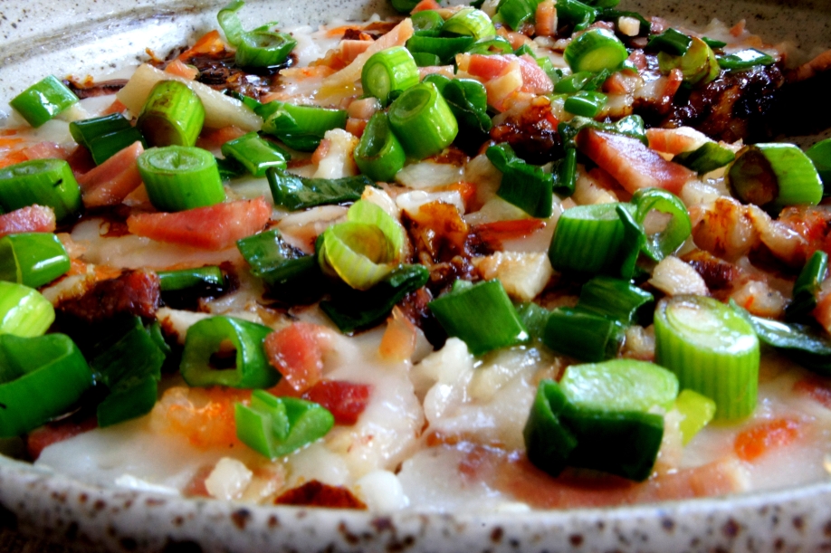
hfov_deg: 51.3
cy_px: 276
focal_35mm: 38
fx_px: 865
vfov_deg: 35.5
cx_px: 416
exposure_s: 1/6
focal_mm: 25
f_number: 25
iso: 1600
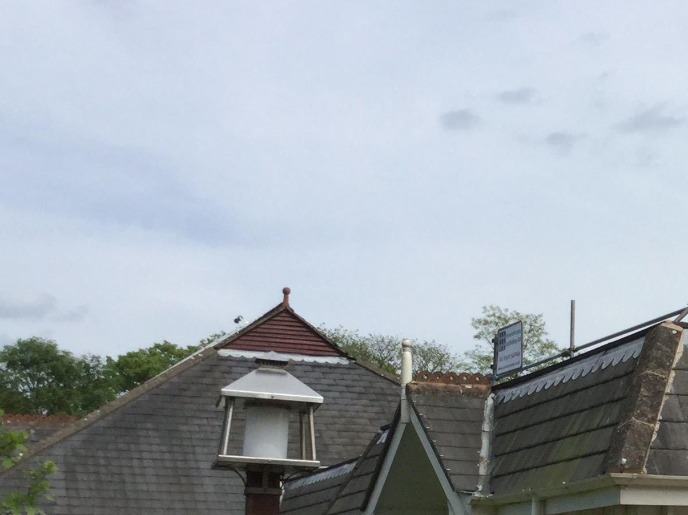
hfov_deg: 22.2
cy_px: 457
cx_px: 732
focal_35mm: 84
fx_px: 1669
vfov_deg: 17.3
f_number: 2.4
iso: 25
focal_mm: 3.3
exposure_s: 1/1404
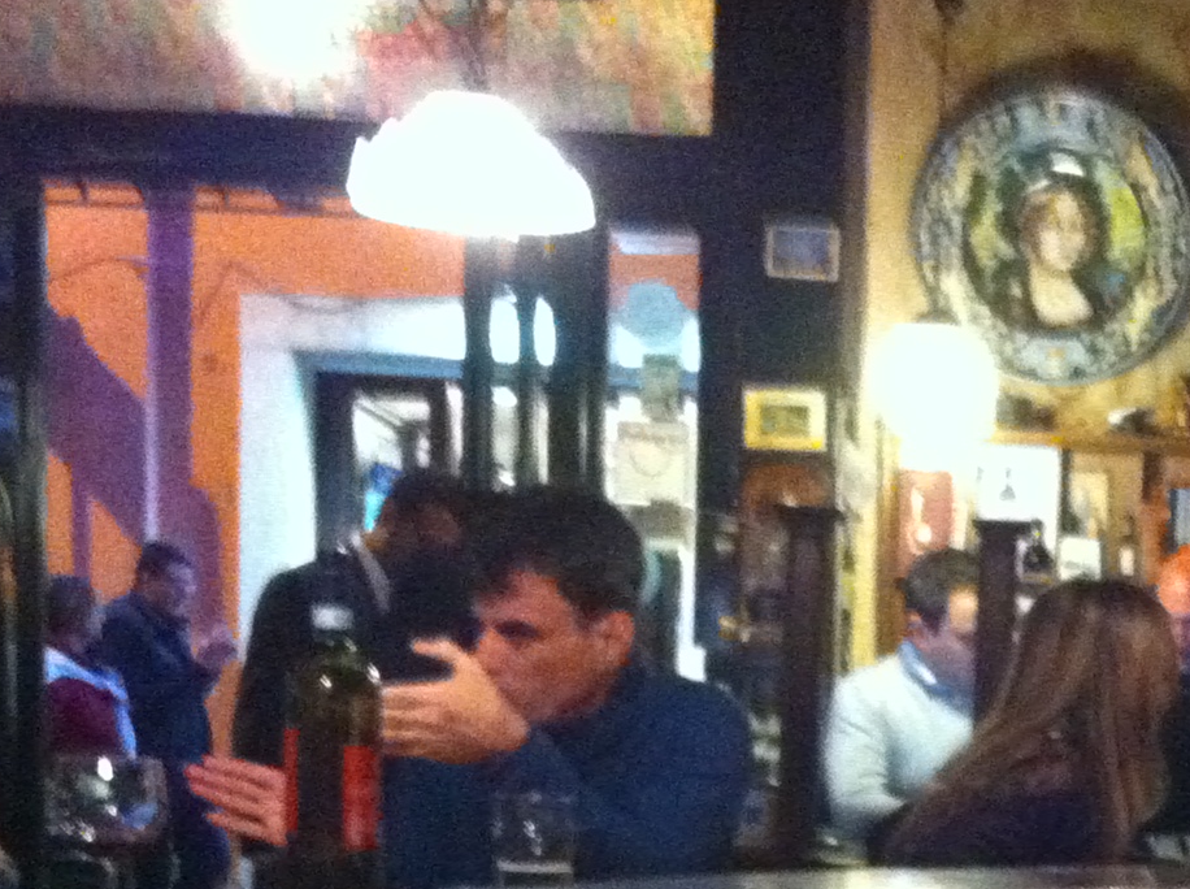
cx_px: 1228
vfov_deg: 14.3
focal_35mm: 99
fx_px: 3398
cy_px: 1126
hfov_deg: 19.2
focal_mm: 3.85
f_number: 2.8
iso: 1000
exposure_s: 1/15
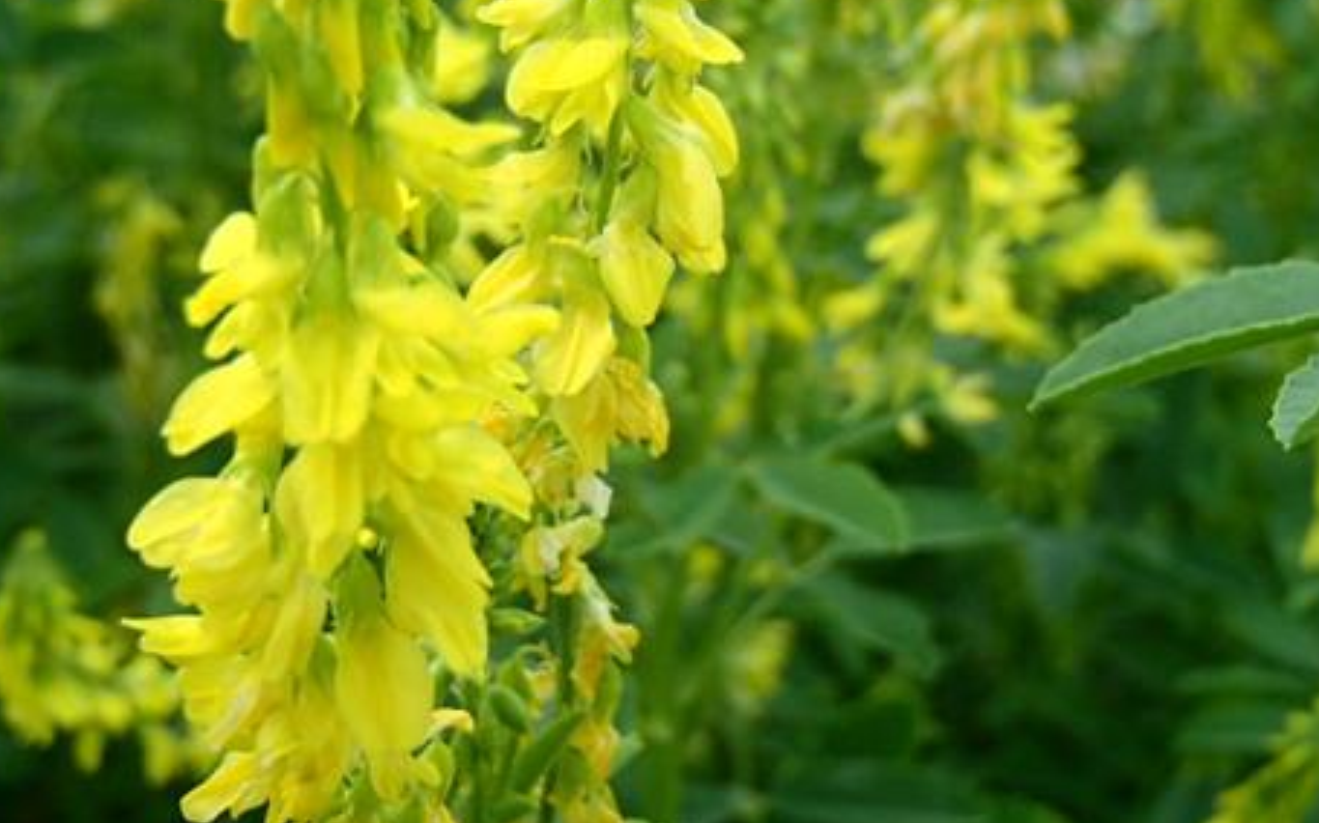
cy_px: 270
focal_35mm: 69
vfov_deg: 18.8
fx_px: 2479
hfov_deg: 29.8
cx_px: 655
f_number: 4.7
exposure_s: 1/160
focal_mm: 6.64
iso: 125
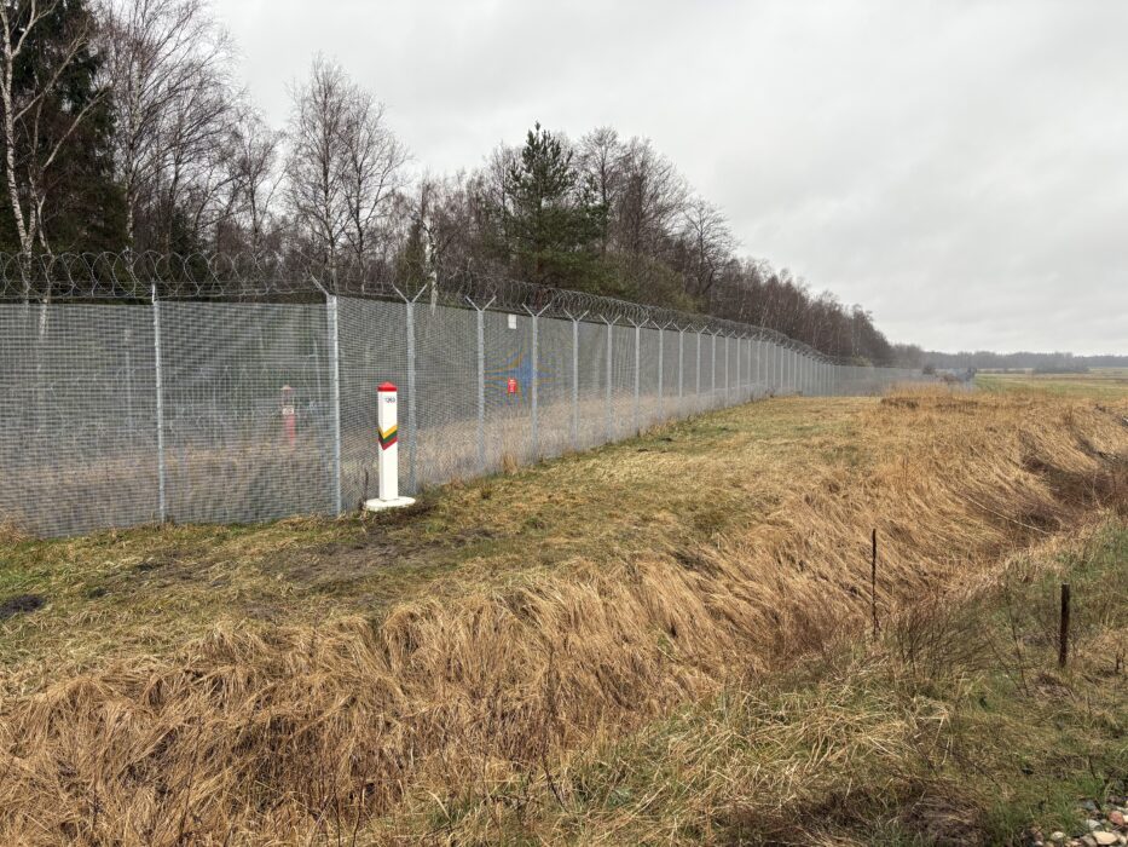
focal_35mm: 26
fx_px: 847
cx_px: 564
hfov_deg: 67.3
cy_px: 424
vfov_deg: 53.1
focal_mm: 5.96
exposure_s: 1/444
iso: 50
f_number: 1.6
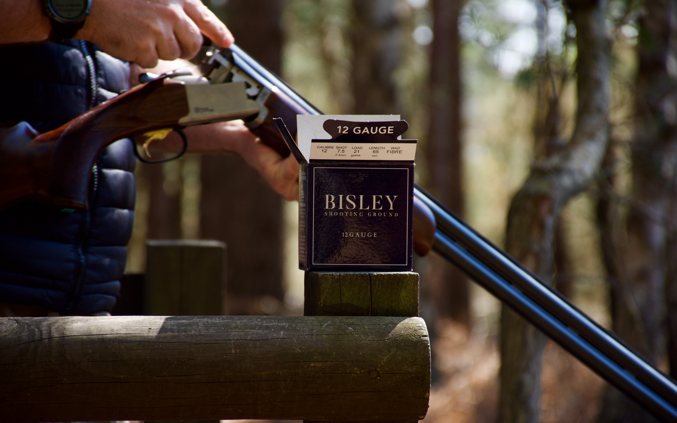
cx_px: 338
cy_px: 221
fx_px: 3967
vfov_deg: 6.1
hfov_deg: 9.8
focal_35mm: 215
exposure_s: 1/160
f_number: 5.6
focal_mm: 140
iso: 200
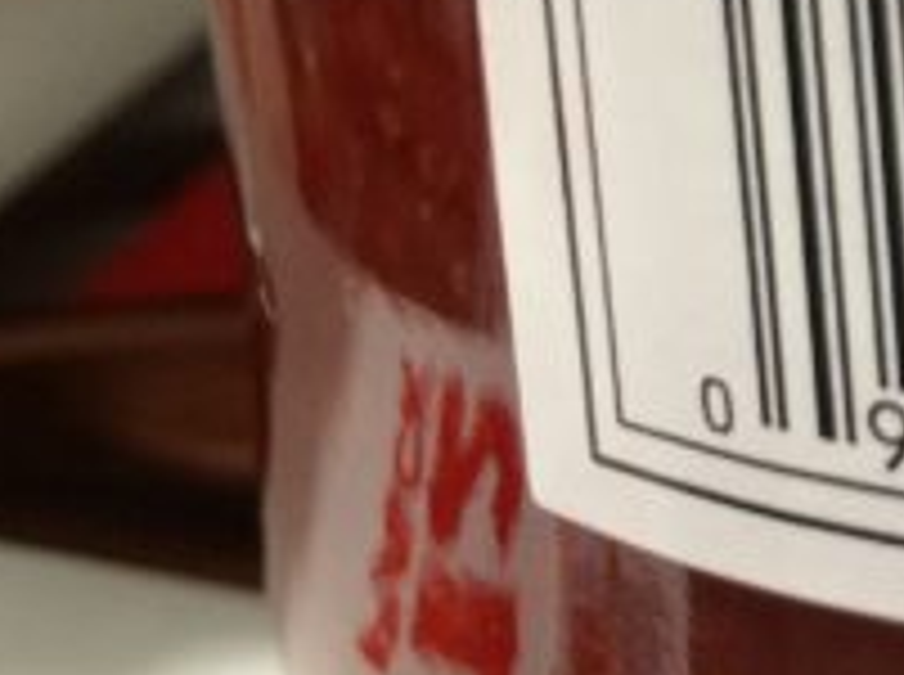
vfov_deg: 12.7
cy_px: -284
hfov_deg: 15.8
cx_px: 1480
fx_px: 2894
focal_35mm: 111
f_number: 2.2
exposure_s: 1/33
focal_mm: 4.15
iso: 200
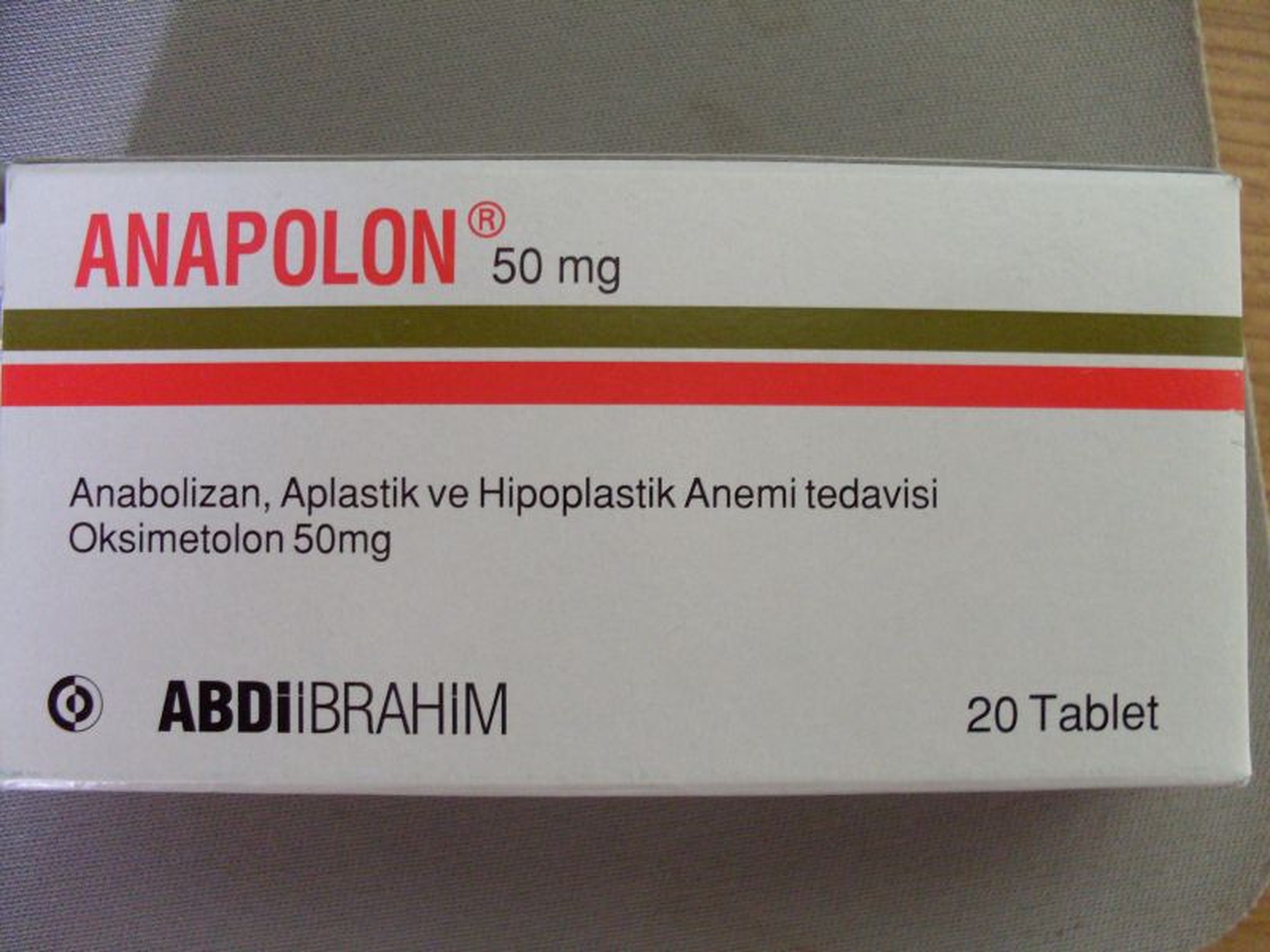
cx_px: 635
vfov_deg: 37.7
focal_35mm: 38
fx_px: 1394
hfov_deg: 49.0
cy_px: 476
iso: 200
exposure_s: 1/45
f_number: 2.8
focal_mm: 6.3
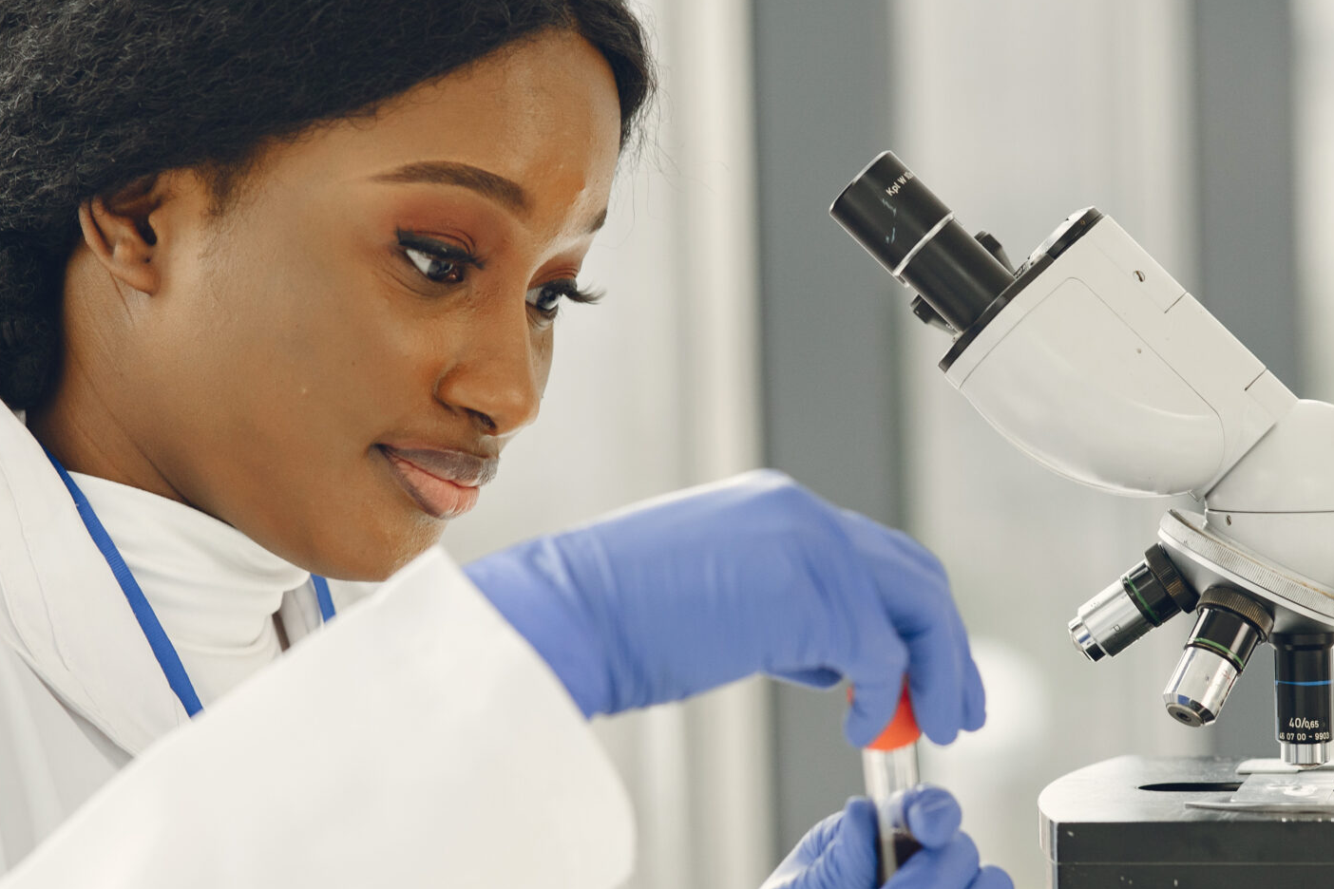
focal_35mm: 155
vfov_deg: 8.9
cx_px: 791
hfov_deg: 13.2
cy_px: 555
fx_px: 5743
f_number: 2.8
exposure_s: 1/250
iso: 400
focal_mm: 85
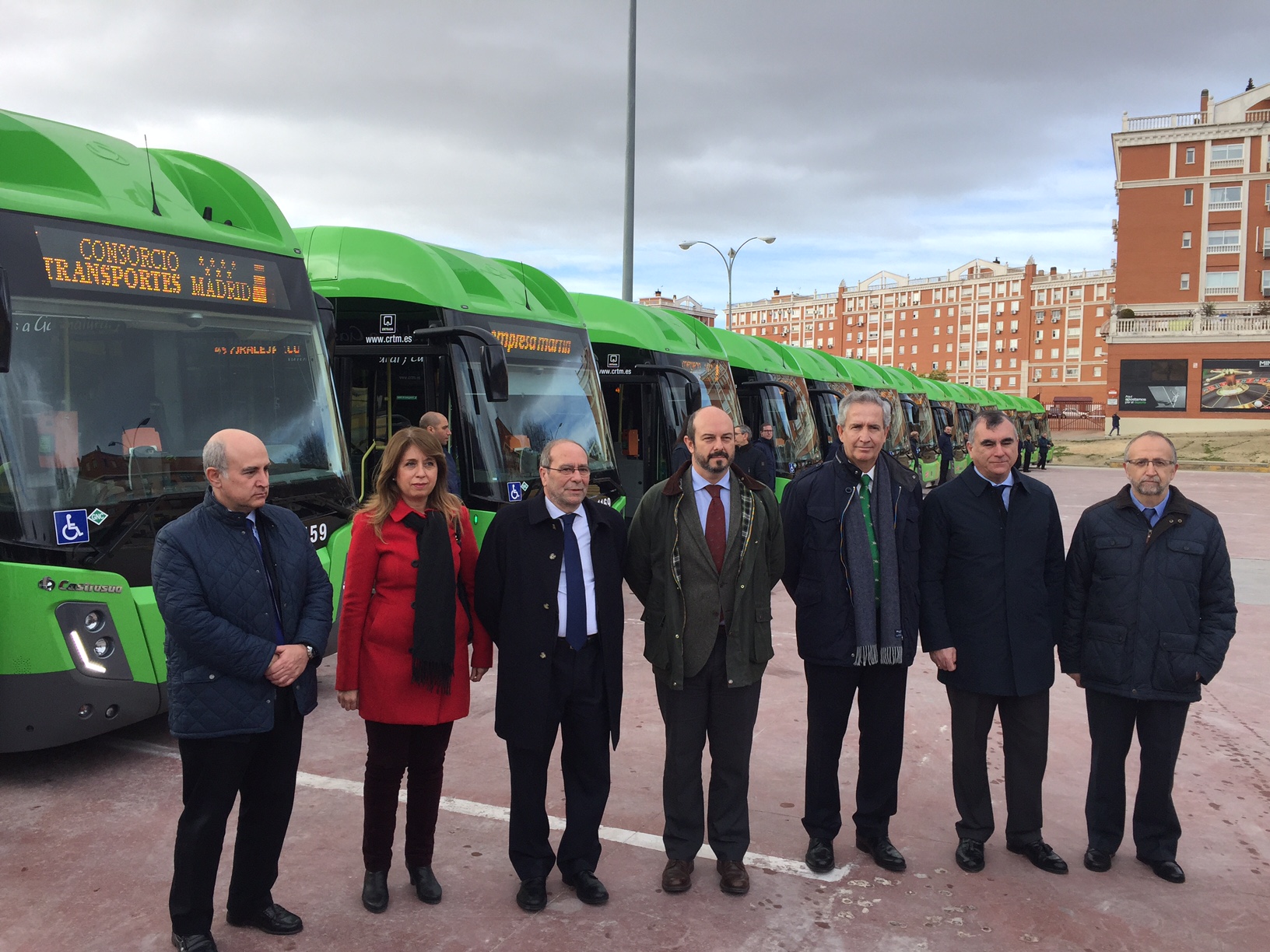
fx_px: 1064
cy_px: 476
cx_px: 635
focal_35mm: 29
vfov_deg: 48.2
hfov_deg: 61.7
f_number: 2.2
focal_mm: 4.15
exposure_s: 1/732
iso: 32
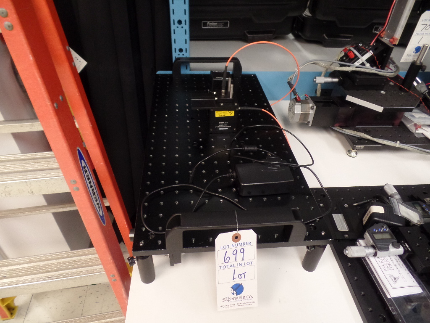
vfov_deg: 58.9
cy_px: 162
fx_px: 286
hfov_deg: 73.9
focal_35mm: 23
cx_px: 215
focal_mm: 4.1
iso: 400
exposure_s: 1/30
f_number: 2.8
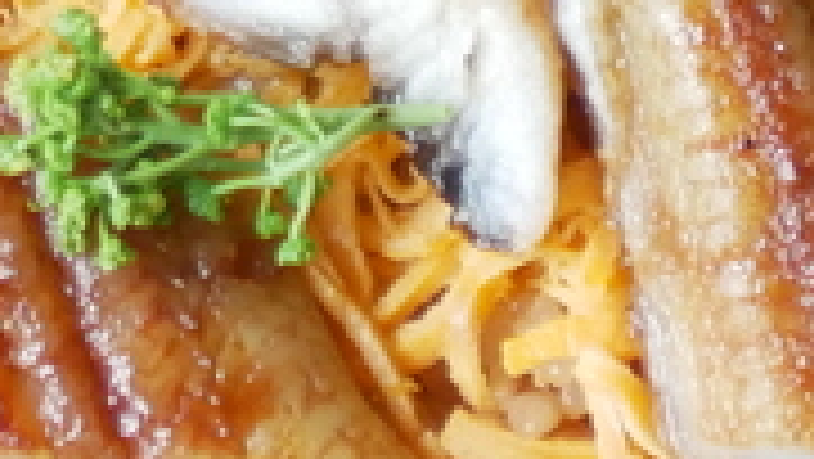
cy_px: -540
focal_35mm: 384
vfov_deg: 3.1
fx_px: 8292
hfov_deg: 5.6
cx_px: 367
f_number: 1.7
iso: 640
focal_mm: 25
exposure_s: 1/60
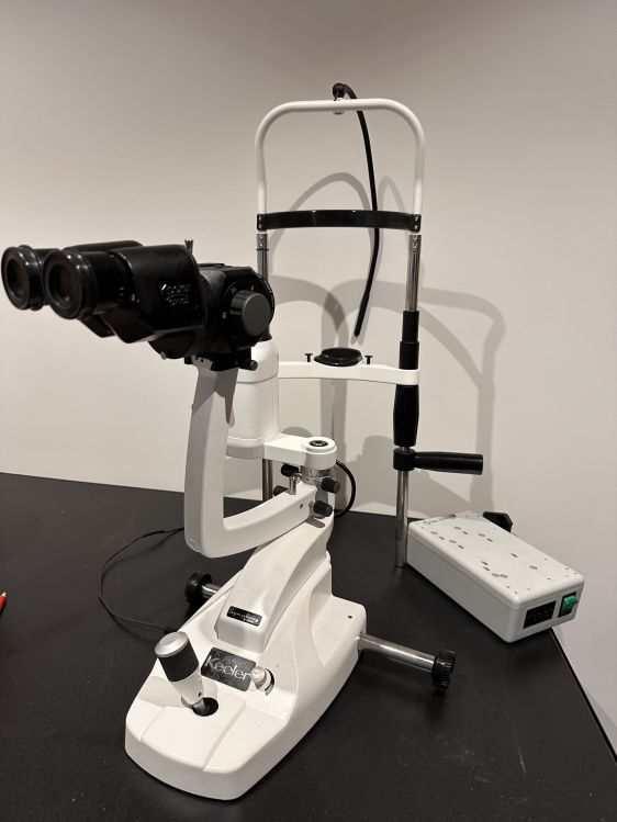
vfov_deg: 71.6
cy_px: 411
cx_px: 308
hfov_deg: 56.8
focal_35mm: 24
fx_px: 570
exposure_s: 1/50
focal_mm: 6.86
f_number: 1.78
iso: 160
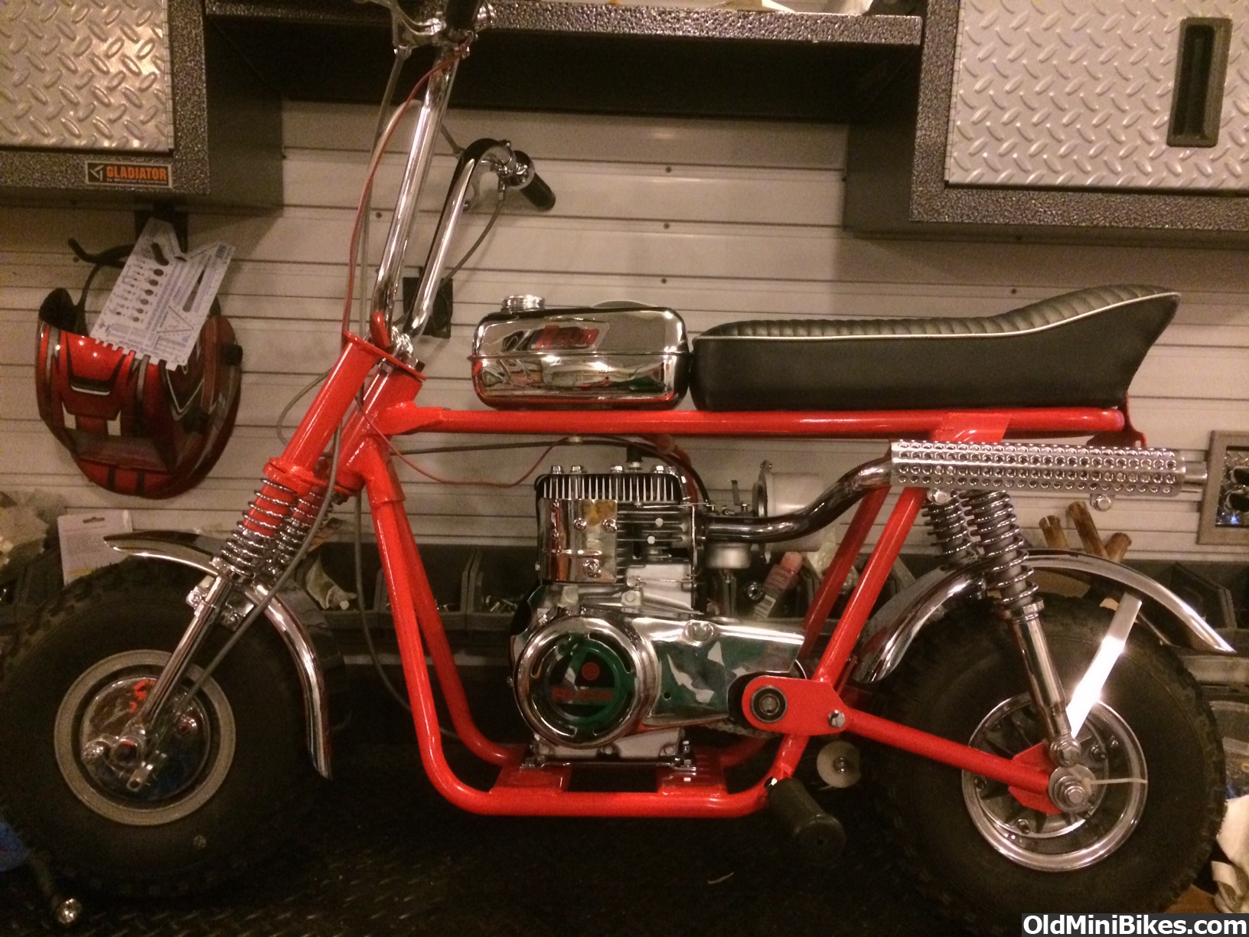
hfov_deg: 60.0
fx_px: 1082
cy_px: 468
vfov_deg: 46.8
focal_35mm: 30
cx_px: 624
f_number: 2.2
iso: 500
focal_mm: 4.12
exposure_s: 1/15
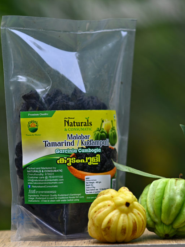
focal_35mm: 123
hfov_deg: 12.0
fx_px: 876
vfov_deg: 16.0
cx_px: 118
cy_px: 124
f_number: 2.2
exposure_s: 1/640
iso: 64
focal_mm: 85
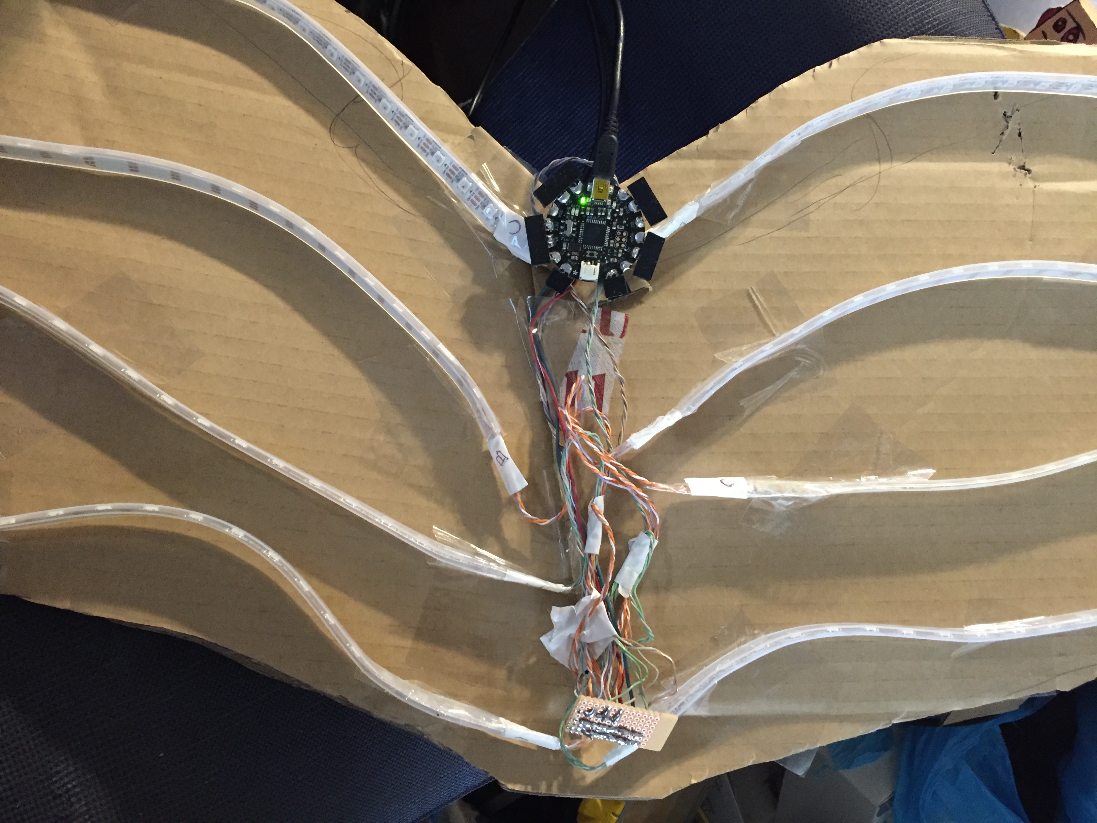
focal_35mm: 29
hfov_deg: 61.7
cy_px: 412
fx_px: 919
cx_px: 548
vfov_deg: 48.2
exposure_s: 1/15
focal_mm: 4.15
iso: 250
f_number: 2.2
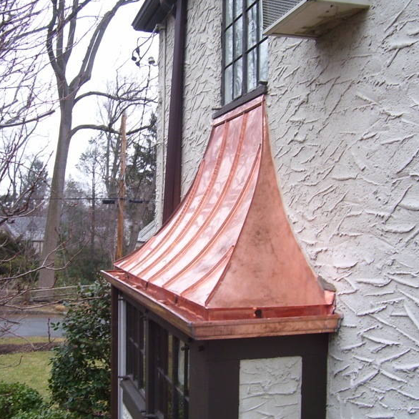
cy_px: 206
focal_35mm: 41
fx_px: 561
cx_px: 157
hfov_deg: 40.6
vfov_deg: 40.9
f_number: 2.7
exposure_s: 1/60
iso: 80
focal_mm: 5.6
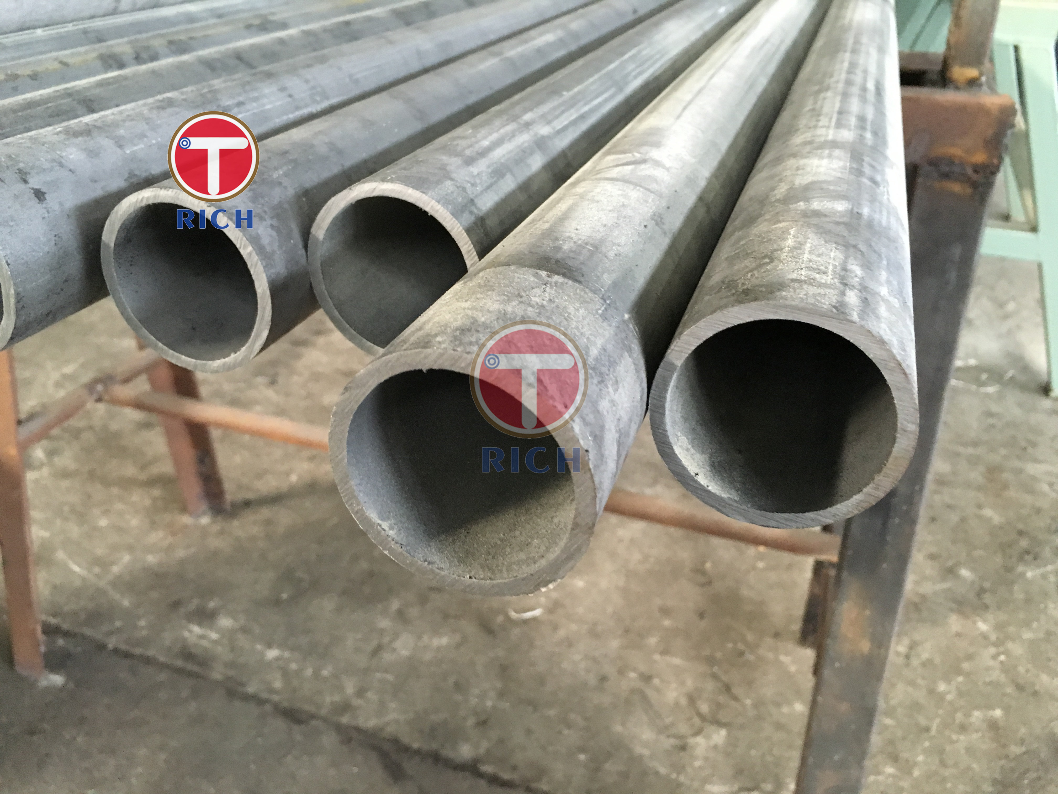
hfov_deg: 61.7
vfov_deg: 48.2
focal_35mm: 29
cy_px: 397
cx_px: 529
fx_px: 886
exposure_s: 1/25
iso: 200
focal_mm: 4.15
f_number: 2.2
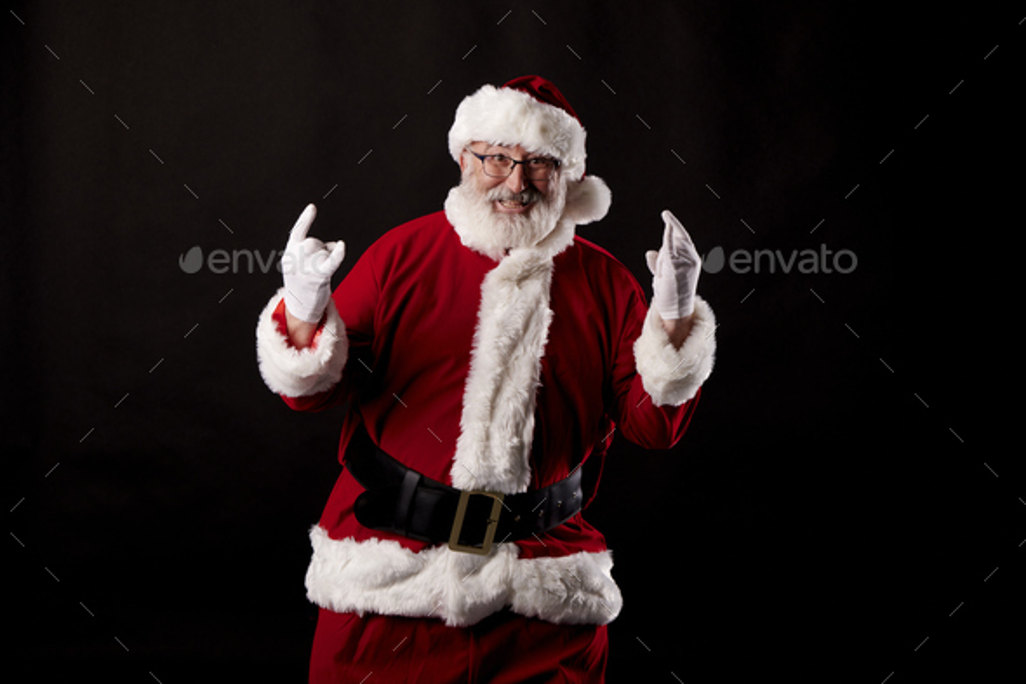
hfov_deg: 16.4
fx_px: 3561
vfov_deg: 11.0
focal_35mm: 125
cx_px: 513
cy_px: 342
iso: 200
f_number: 8
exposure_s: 1/200
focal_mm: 125
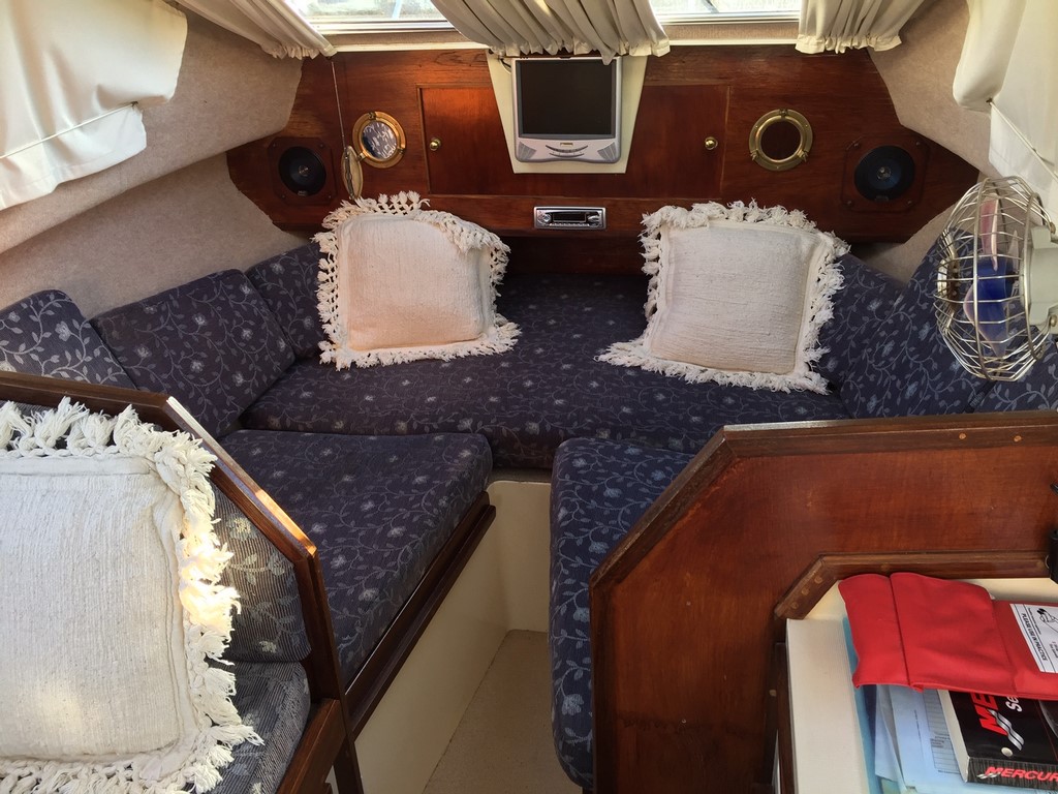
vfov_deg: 48.2
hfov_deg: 61.7
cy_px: 397
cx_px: 529
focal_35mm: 29
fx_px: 886
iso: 40
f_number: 2.2
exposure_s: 1/50
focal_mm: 4.15
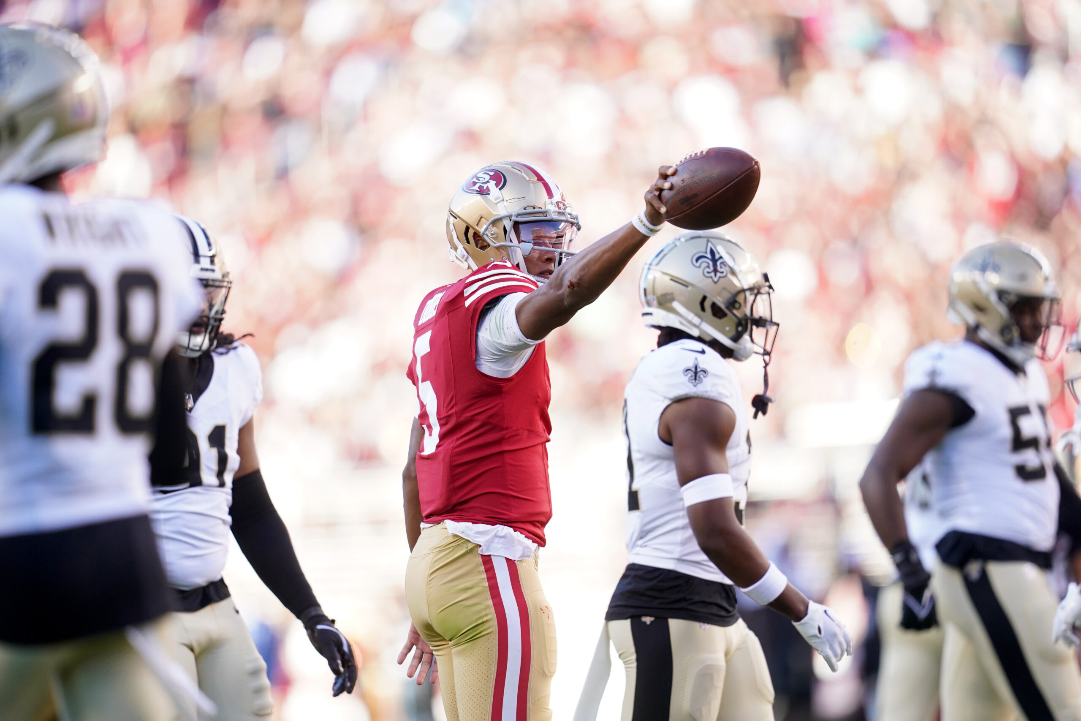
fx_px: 12011
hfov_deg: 5.2
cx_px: 540
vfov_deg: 3.4
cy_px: 360
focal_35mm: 400
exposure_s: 1/2500
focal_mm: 400
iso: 1250
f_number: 2.8
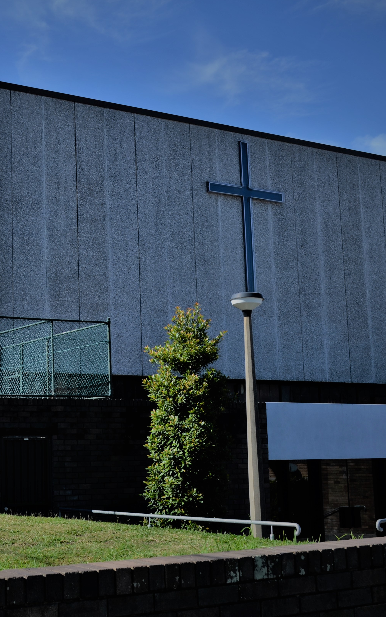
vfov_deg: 36.3
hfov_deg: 22.5
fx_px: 942
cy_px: 305
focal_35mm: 56
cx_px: 26
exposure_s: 1/250
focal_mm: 24
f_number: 8
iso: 110
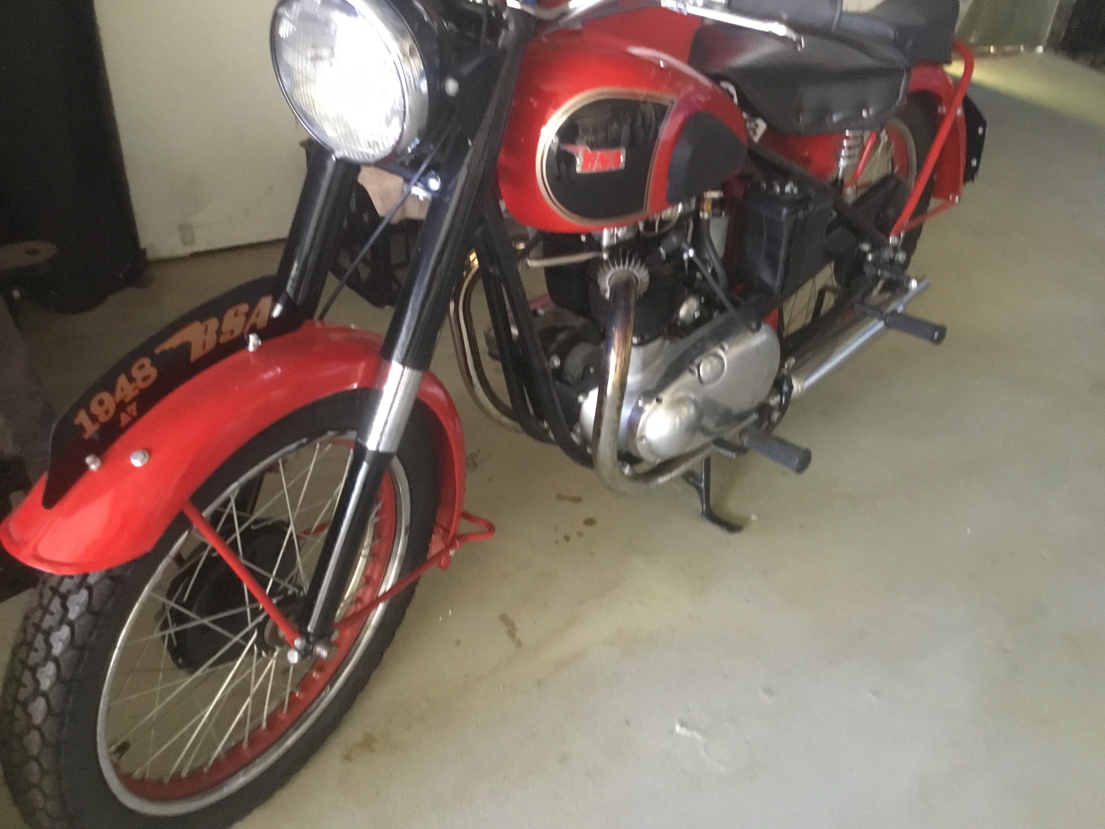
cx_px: 552
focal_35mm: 31
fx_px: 990
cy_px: 414
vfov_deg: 45.4
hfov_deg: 58.4
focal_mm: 3.3
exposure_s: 1/17
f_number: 2.4
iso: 400
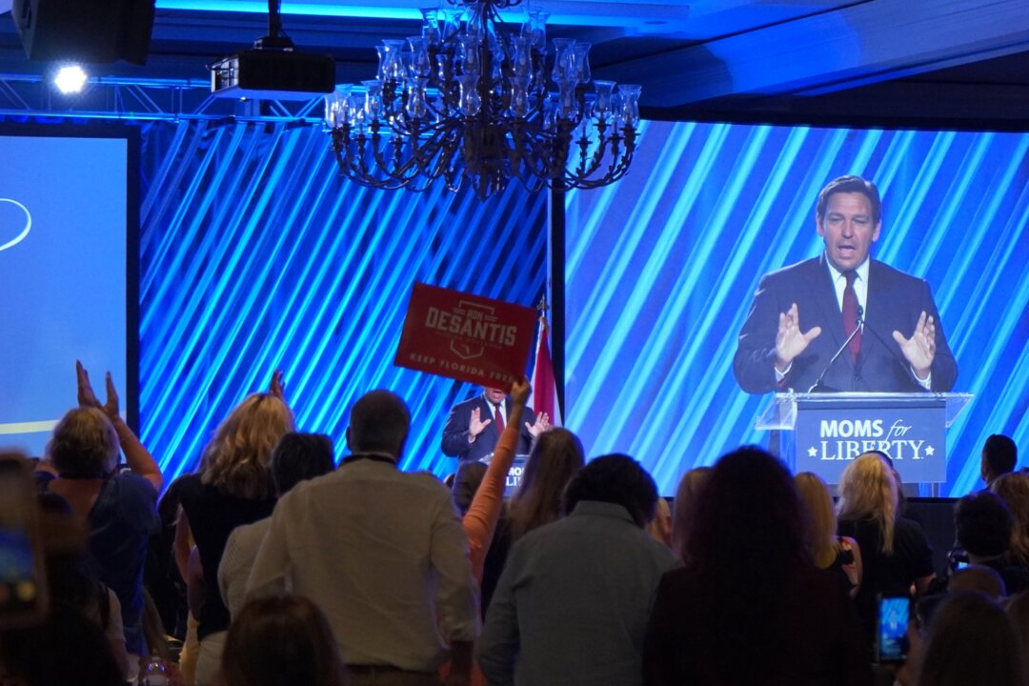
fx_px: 3001
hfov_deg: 19.5
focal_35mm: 105
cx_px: 514
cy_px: 343
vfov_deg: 13.0
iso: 2500
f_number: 4
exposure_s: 1/160
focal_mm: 70
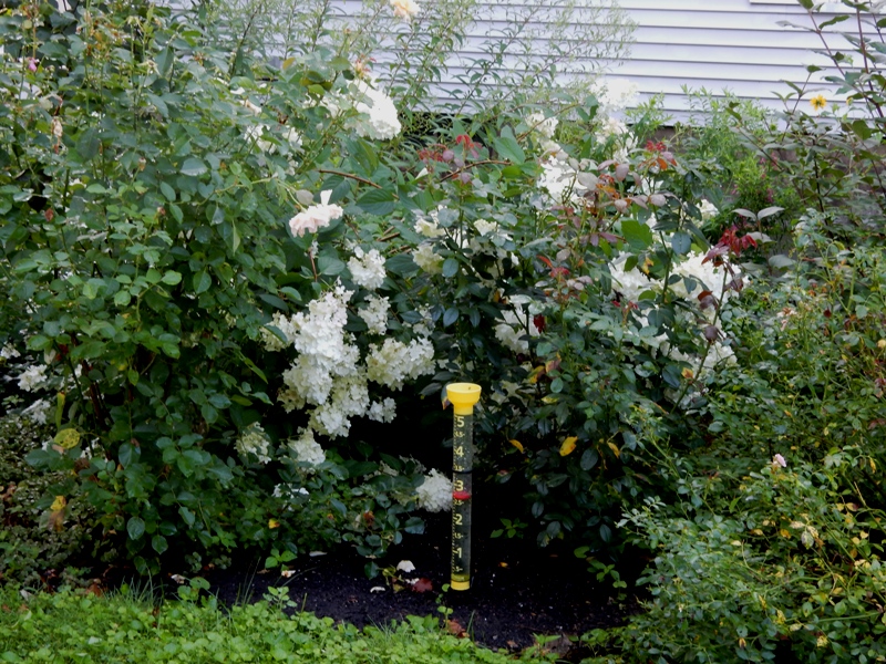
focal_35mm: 60
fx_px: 1536
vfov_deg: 24.4
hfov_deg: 32.2
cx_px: 443
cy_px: 332
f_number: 4.5
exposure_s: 1/30
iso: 180
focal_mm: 10.7
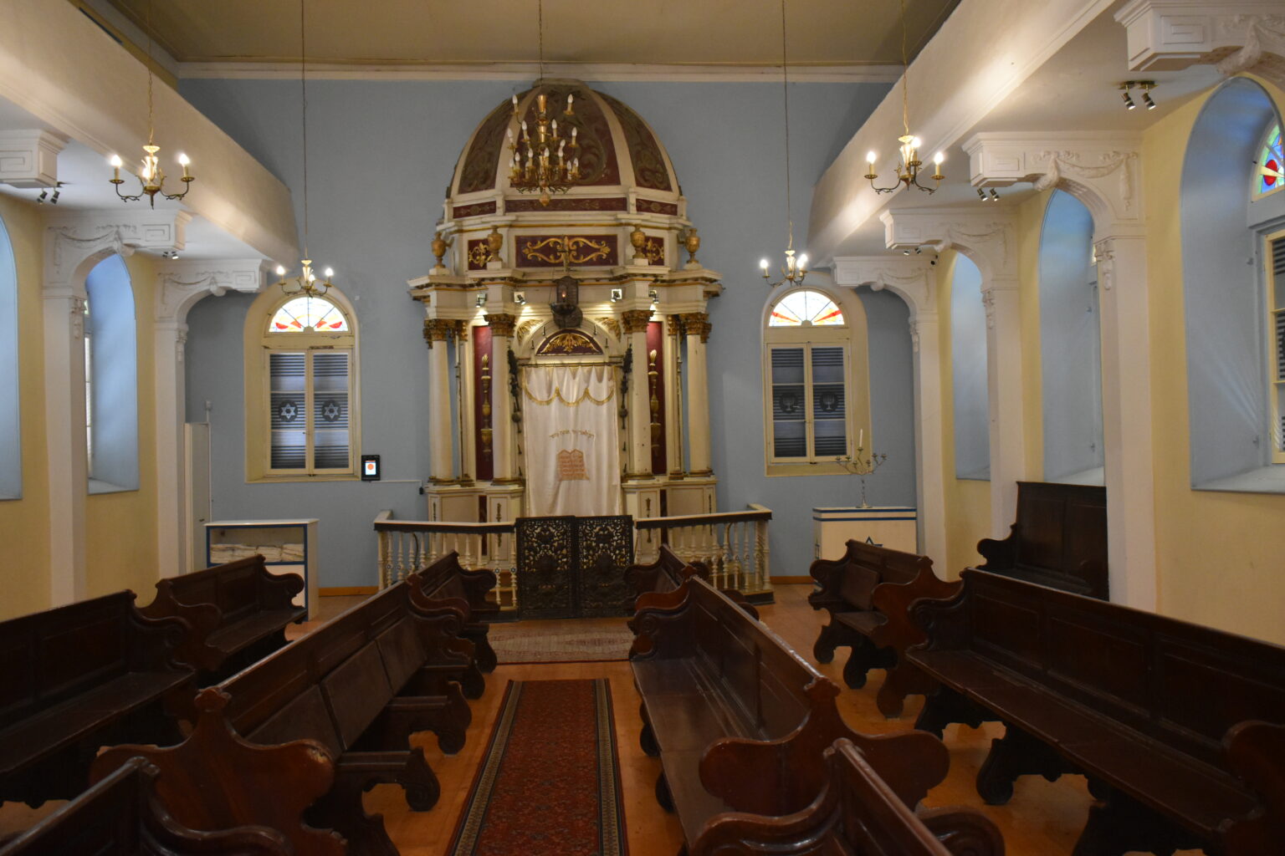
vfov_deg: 36.9
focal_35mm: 36
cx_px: 642
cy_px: 428
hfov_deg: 53.1
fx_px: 1285
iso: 2500
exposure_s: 1/125
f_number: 3.8
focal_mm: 24
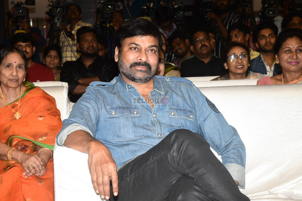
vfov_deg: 8.3
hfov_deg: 12.5
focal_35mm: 165
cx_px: 151
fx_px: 1384
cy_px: 100
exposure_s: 1/125
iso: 1250
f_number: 10
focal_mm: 110
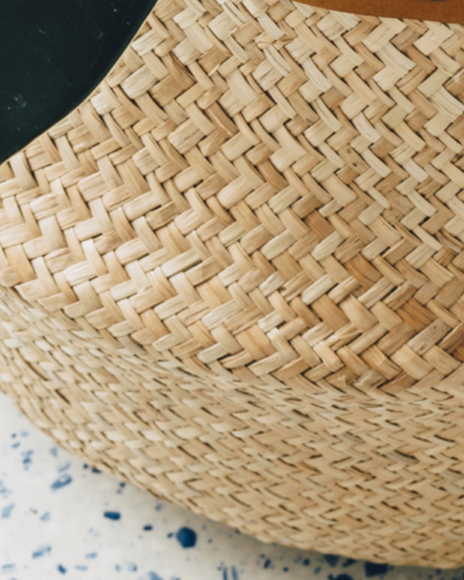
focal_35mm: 283
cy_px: 495
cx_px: 207
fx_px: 4858
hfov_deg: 5.5
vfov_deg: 6.8
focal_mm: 70
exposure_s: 1
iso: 160
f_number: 13
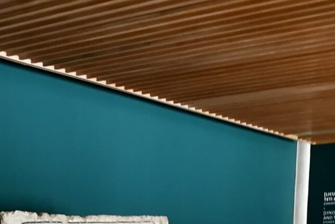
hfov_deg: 21.0
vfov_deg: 14.1
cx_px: -90
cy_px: 363
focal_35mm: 89
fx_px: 828
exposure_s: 1/33
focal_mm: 4
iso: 160
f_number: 2.2
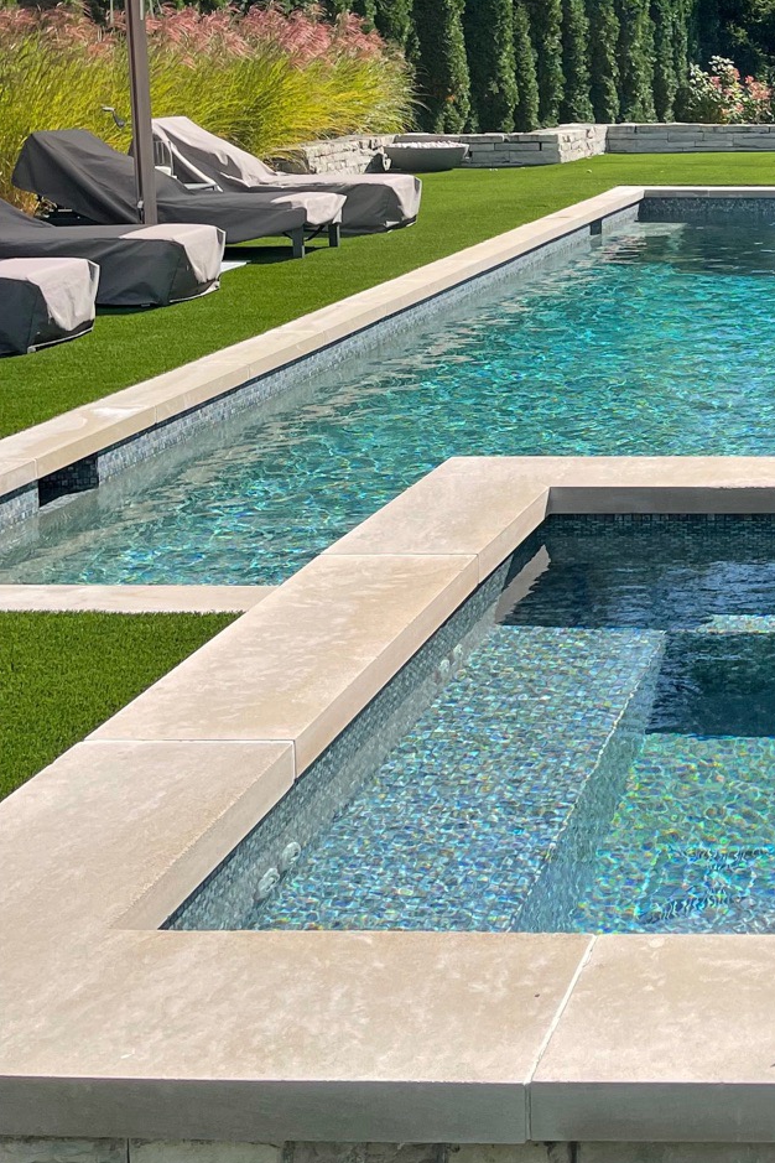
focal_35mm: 59
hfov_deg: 21.3
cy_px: 188
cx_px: 950
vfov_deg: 32.7
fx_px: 1905
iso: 32
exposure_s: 1/2924
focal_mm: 5.1
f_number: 1.6
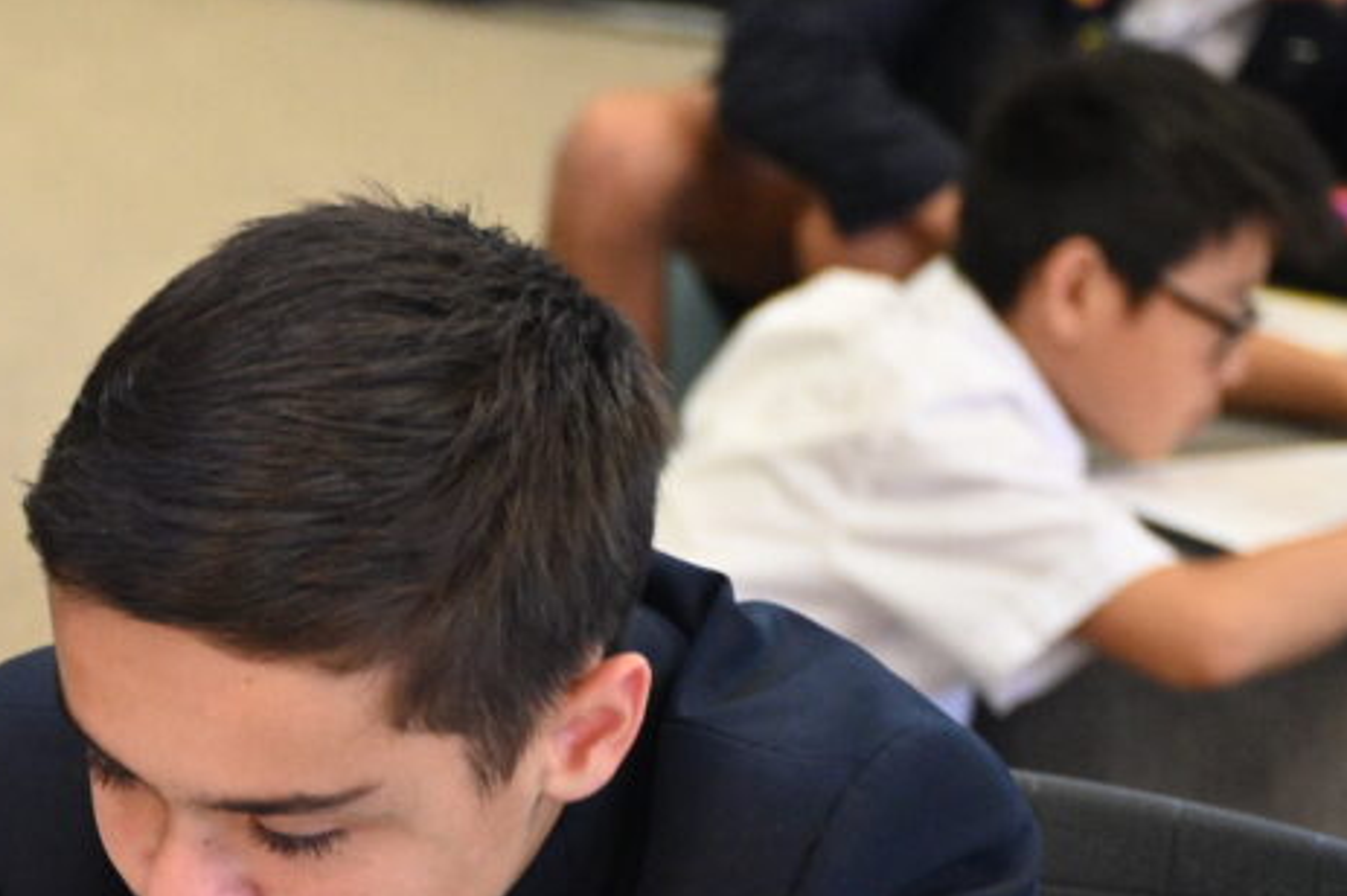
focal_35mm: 208
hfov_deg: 9.5
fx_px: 7777
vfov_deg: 6.6
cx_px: -922
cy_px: 839
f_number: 2.8
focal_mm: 47
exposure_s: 1/125
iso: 1400
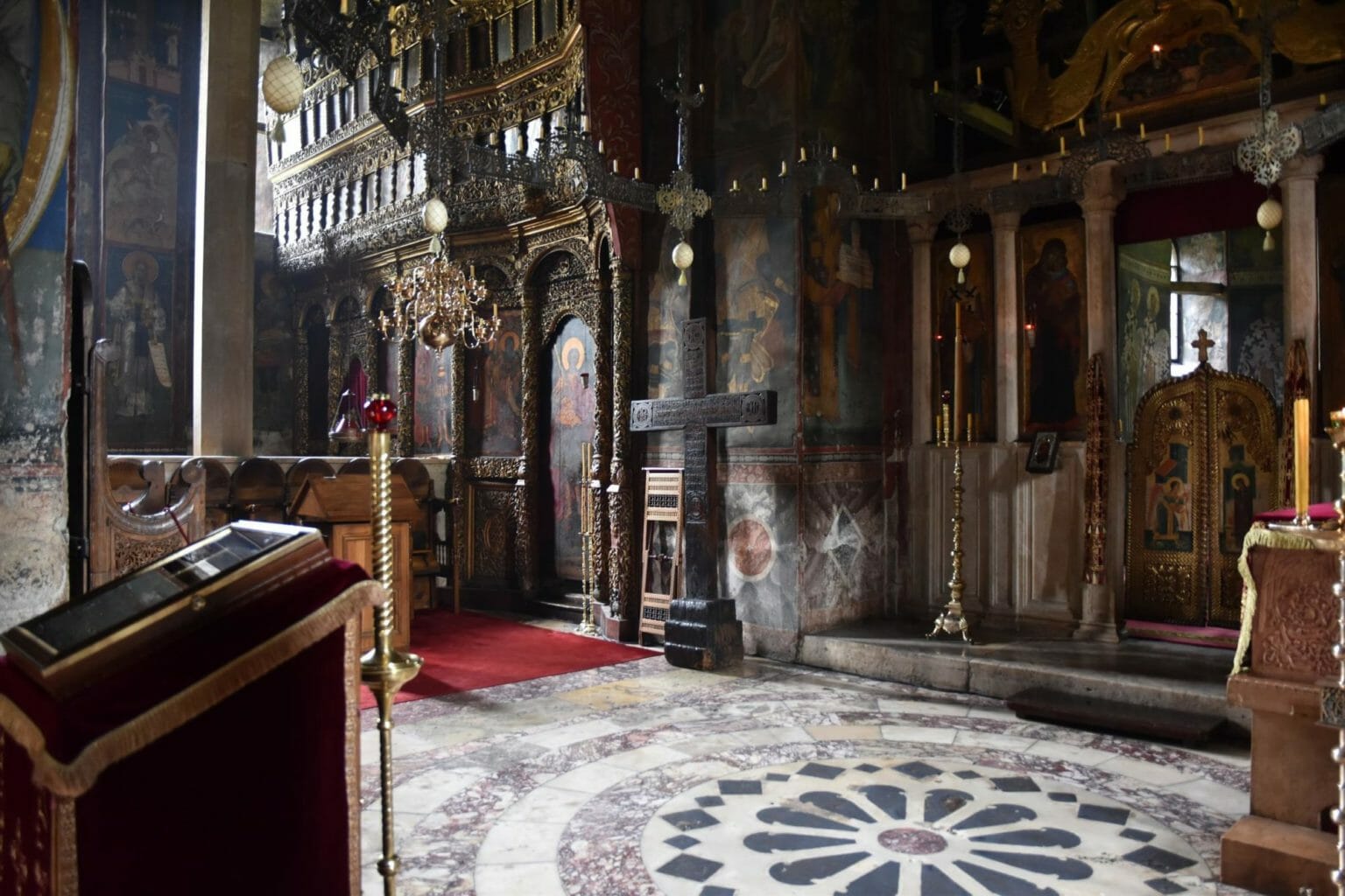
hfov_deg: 73.7
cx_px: 672
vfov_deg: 53.1
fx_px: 897
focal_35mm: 24
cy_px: 448
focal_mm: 16
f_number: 2.8
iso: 900
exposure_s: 1/15
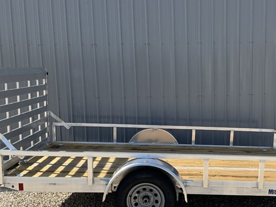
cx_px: 185
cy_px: 134
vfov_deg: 29.5
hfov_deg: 38.4
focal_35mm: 49
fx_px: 391
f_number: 1.8
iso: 25
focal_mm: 3
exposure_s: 1/1250
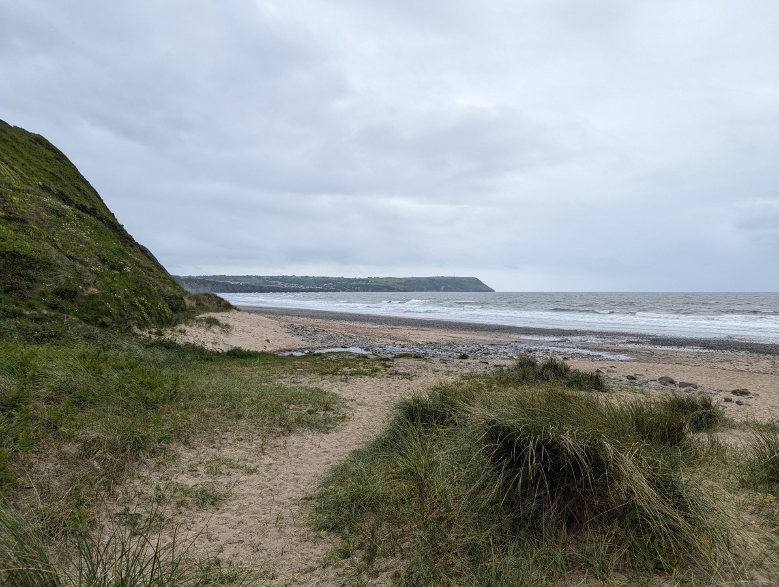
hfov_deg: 71.5
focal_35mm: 24
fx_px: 541
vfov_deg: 56.9
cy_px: 294
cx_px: 390
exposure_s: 1/1855
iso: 58
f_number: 1.85
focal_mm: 6.81
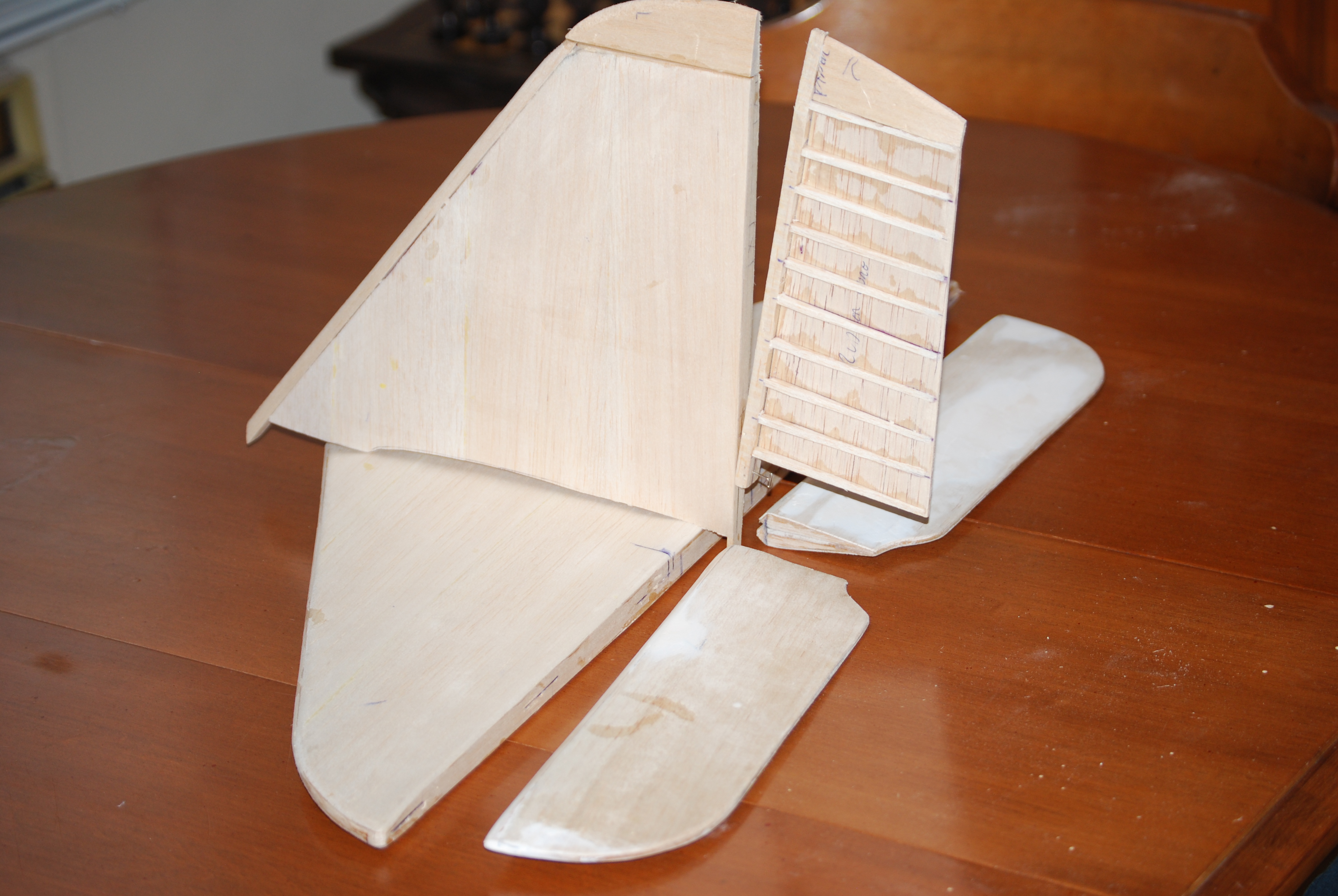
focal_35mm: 82
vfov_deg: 16.6
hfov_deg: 24.6
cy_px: 448
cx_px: 669
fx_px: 3070
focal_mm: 55
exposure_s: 1/60
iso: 200
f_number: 4
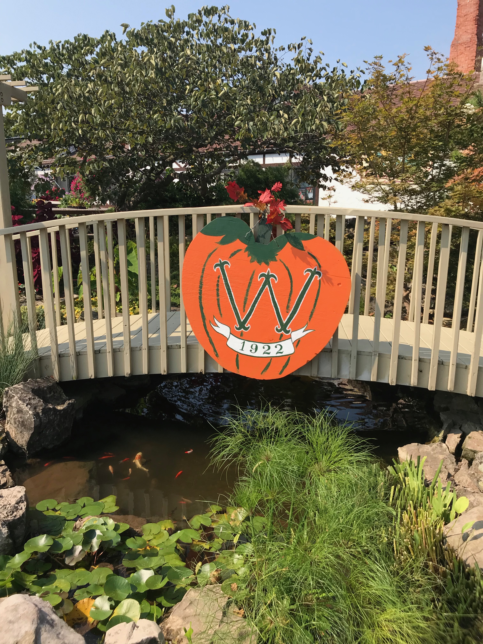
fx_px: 521
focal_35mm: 28
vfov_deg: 63.4
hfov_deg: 49.7
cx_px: 242
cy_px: 322
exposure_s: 1/1497
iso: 20
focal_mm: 3.99
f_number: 1.8
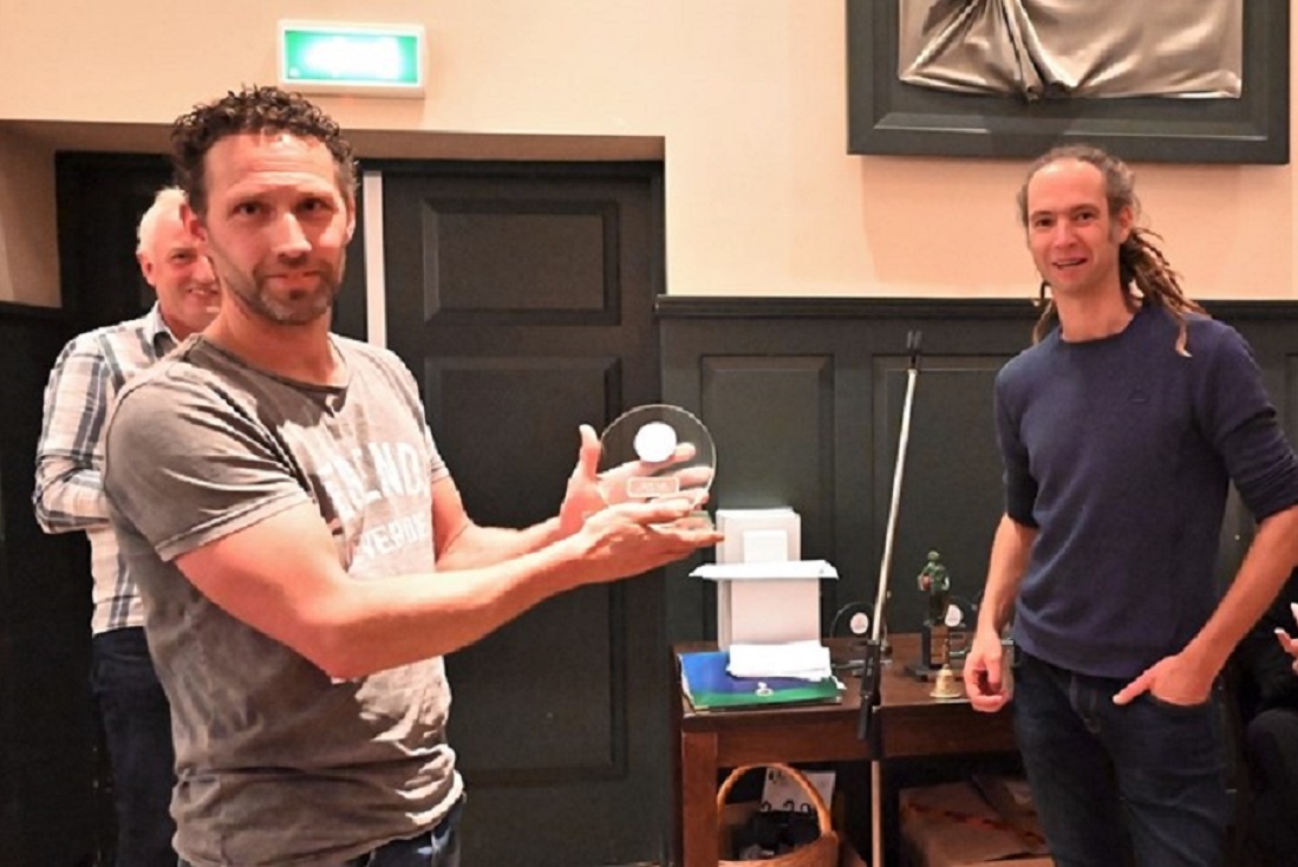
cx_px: 649
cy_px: 434
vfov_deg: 53.2
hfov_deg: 73.7
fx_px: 866
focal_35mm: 24
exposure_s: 1/60
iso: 25600
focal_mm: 24
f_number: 4
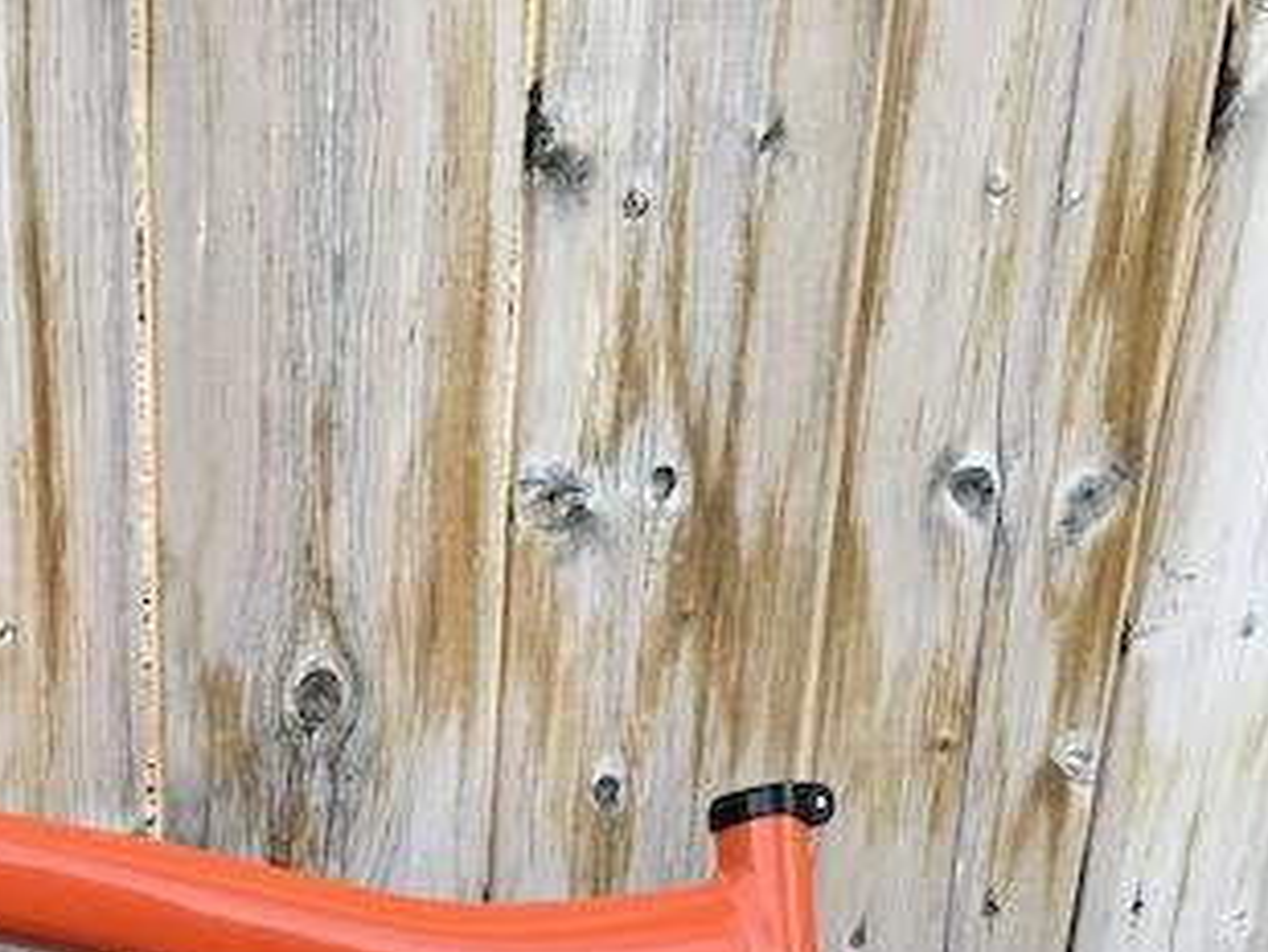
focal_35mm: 75
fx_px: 2748
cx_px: 525
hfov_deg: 25.9
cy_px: 1223
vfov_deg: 18.4
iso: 40
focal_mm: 4.15
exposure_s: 1/30
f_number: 2.2
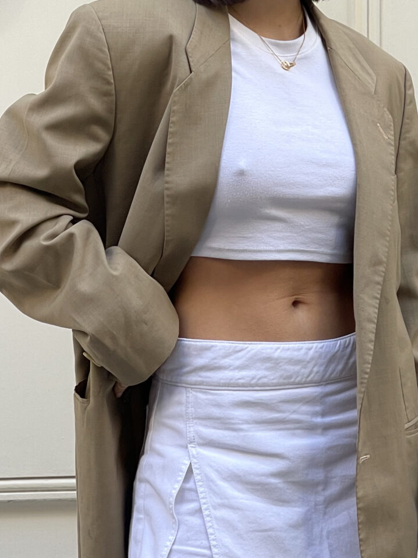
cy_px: 189
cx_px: 274
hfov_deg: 10.8
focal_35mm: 137
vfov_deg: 14.4
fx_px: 2205
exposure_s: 1/99
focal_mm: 7.5
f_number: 2.2
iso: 32
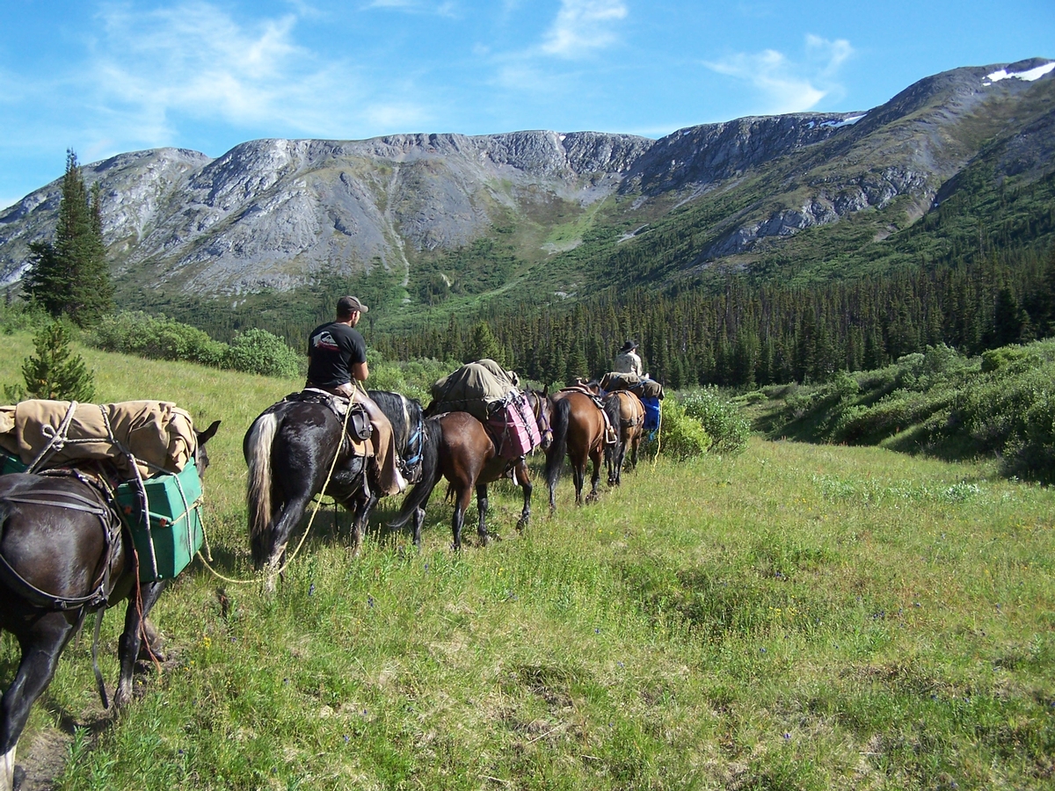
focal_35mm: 38
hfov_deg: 49.0
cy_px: 396
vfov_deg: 37.7
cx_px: 528
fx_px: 1158
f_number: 2.8
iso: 80
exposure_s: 1/750
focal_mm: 6.3
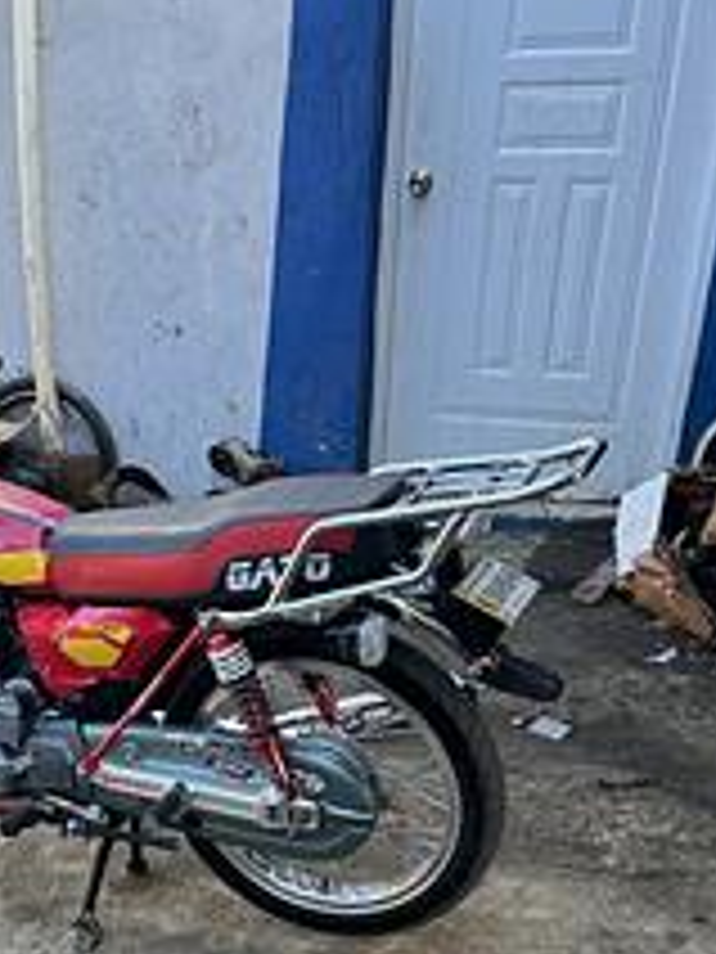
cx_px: 95
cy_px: 778
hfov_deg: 28.7
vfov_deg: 37.4
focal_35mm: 49
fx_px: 1351
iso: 40
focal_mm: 5.7
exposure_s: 1/193
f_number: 1.5
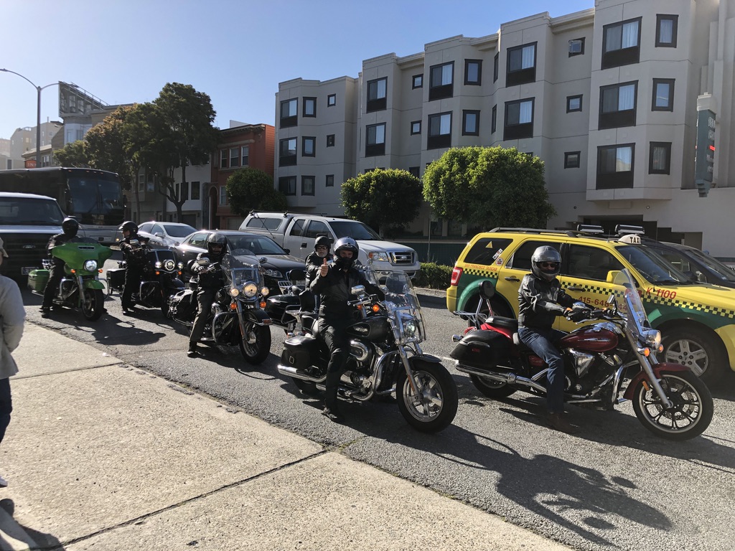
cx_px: 368
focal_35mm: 28
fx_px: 595
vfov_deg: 49.7
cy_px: 276
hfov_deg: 63.4
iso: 20
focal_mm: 4
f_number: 1.8
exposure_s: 1/1000
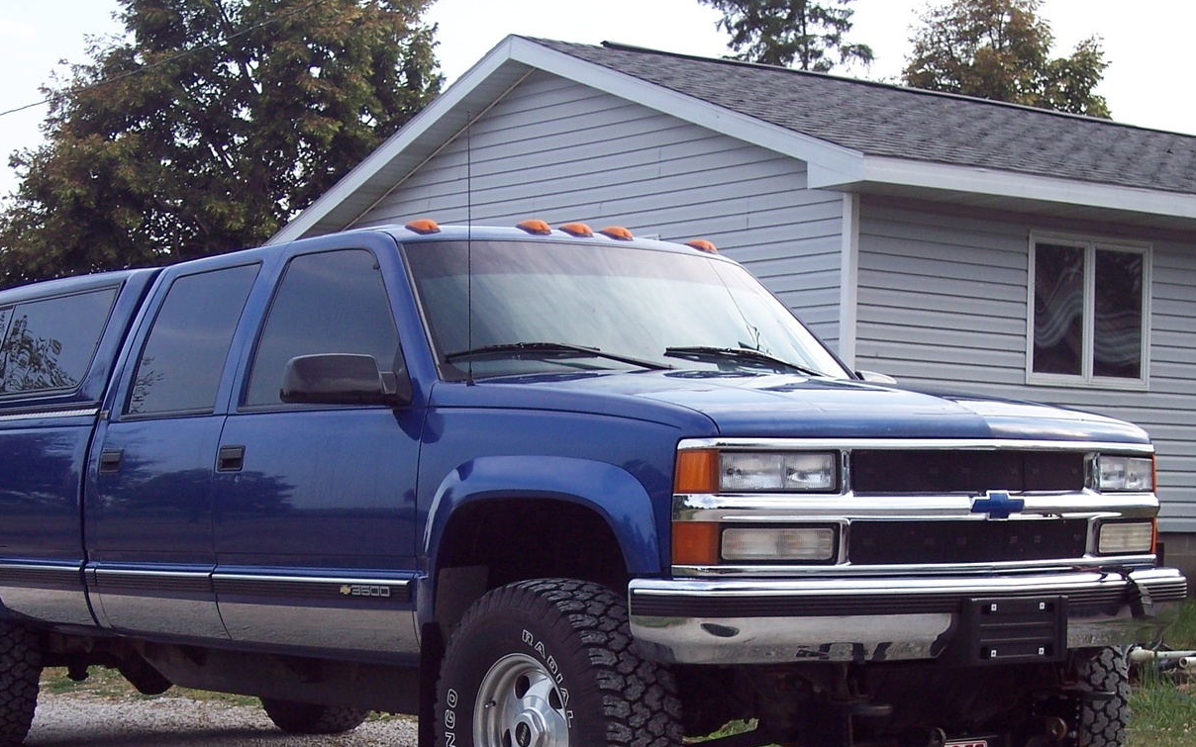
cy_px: 543
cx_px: 512
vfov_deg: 17.8
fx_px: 2379
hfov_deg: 28.2
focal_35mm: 73
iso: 100
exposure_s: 1/250
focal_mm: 10.7
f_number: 4
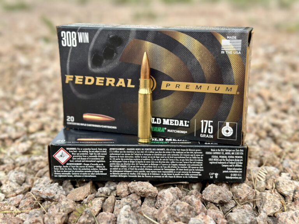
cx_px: 150
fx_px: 415
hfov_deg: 39.7
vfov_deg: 30.3
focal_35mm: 48
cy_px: 112
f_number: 1.78
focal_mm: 6.86
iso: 80
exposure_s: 1/1783
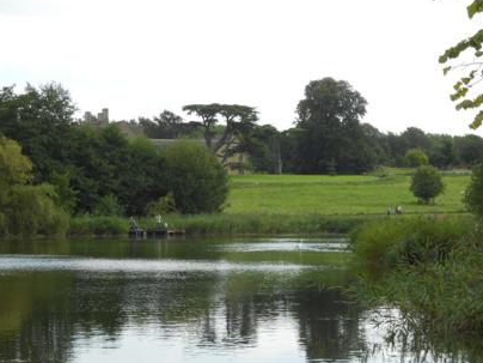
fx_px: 1535
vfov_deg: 13.5
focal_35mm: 110
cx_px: 207
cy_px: 198
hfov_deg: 17.9
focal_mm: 15.4
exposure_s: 1/160
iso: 80
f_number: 6.3
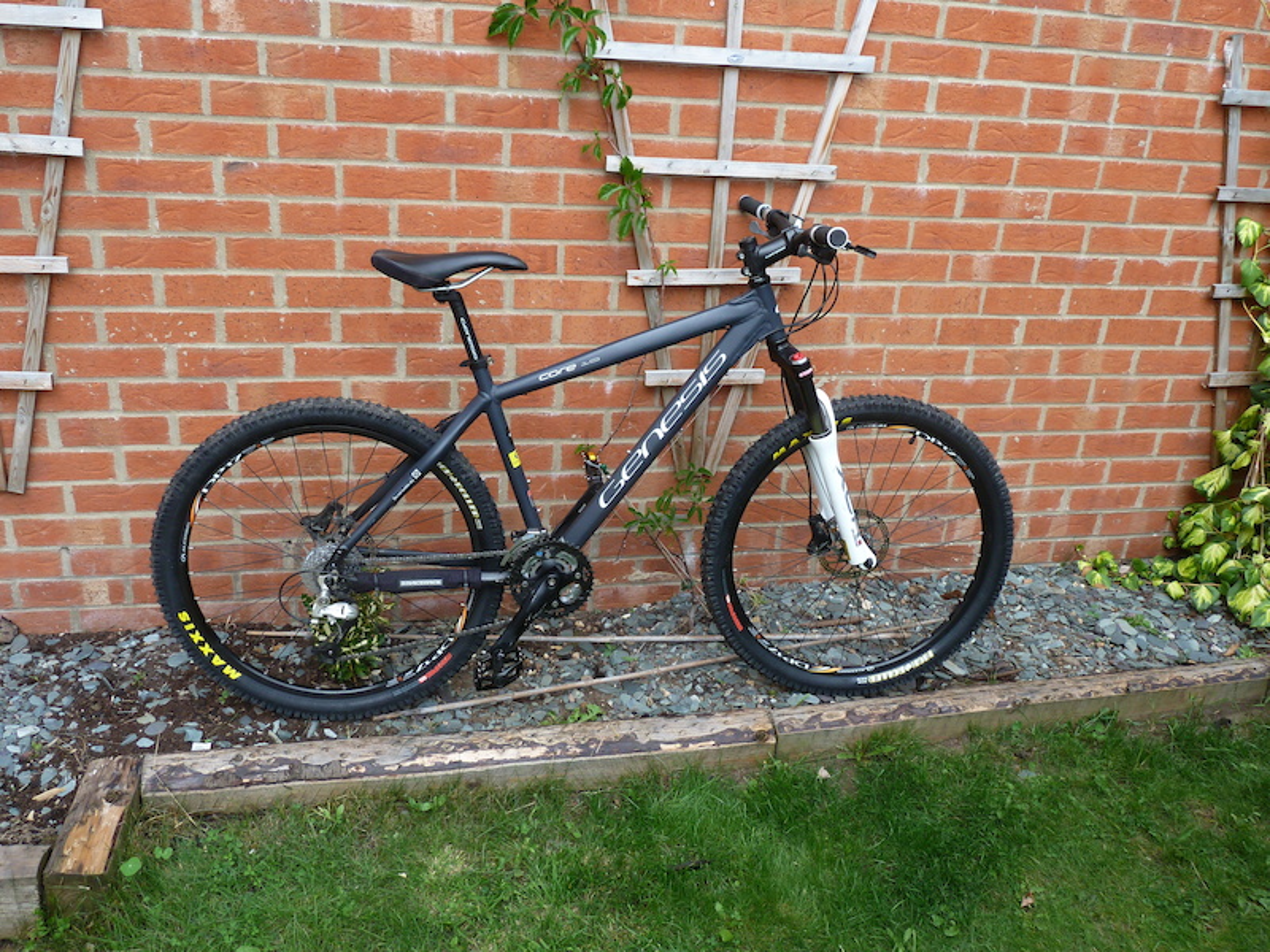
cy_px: 476
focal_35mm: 30
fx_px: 1101
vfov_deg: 46.8
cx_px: 635
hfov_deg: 60.0
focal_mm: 5
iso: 80
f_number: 3.4
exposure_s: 1/40
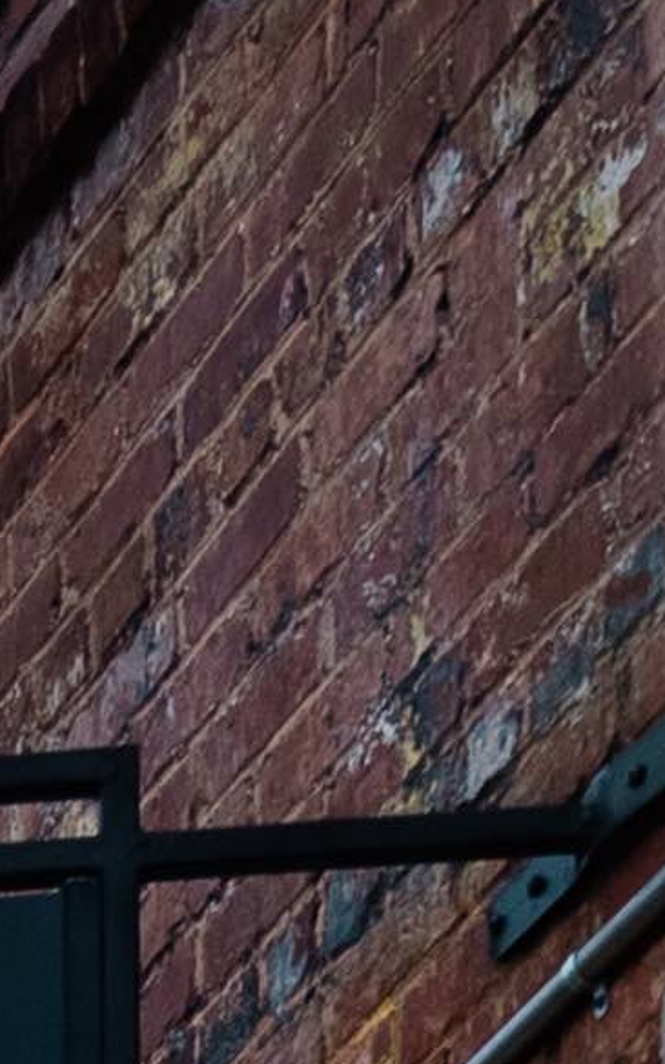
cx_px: -975
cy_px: 3525
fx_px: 6872
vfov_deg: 7.5
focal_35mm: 237
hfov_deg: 5.3
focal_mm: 32
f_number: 4
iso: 400
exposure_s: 1/60
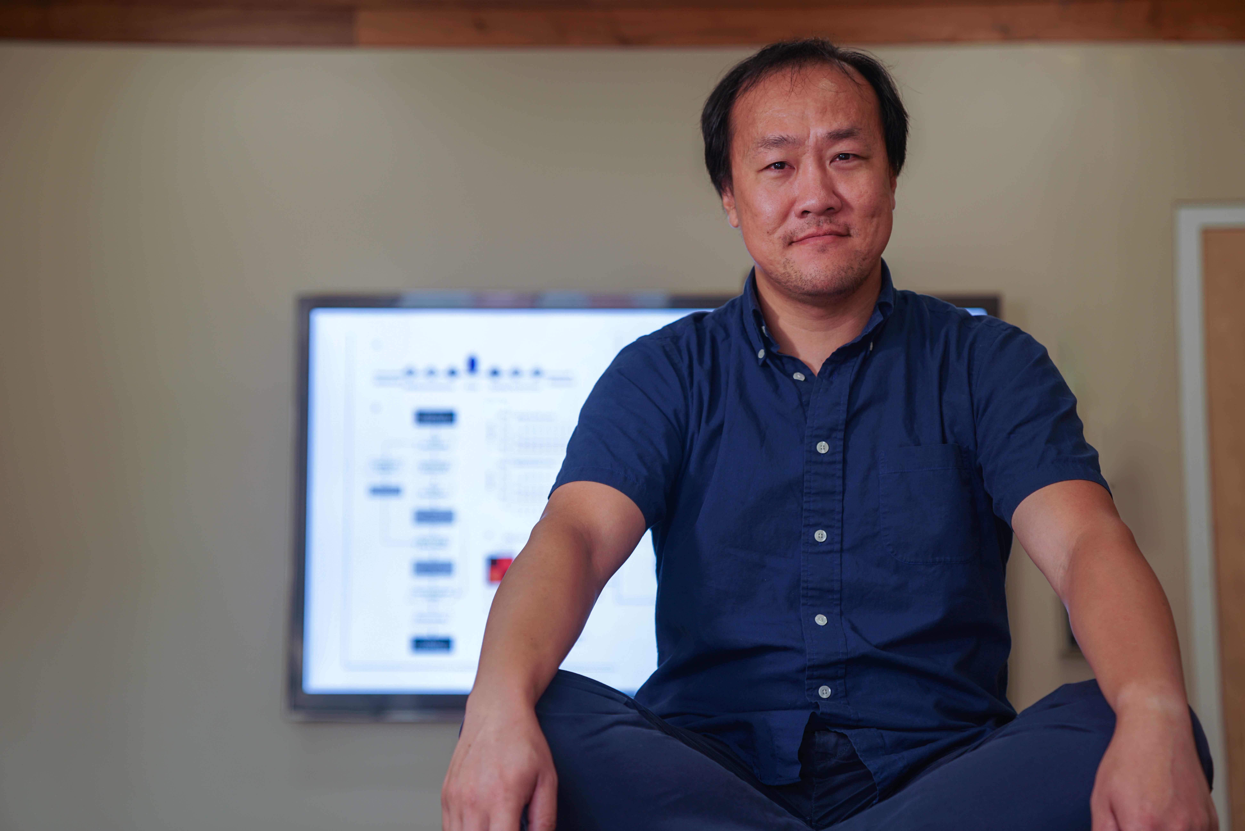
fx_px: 2144
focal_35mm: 62
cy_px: 416
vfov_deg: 21.9
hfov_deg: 32.4
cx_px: 622
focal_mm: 62
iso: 200
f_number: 2.8
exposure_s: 1/60
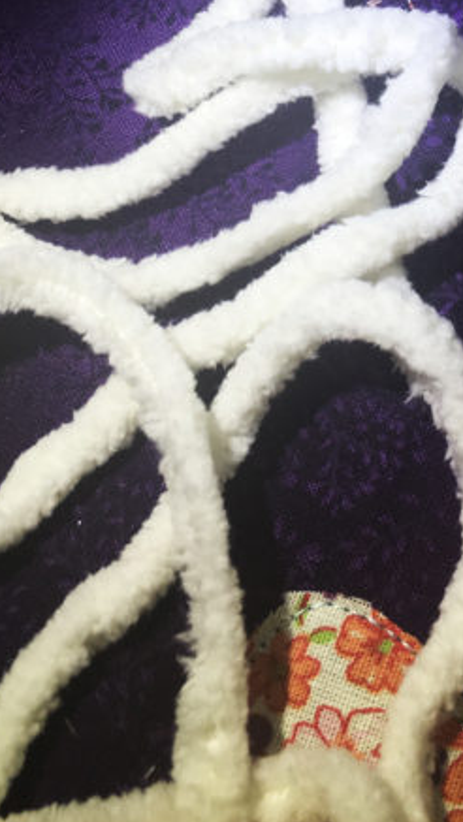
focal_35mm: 74
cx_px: 442
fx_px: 1614
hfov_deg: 16.1
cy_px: -62
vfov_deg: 26.5
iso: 25
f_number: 2.2
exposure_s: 1/122
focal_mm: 4.15
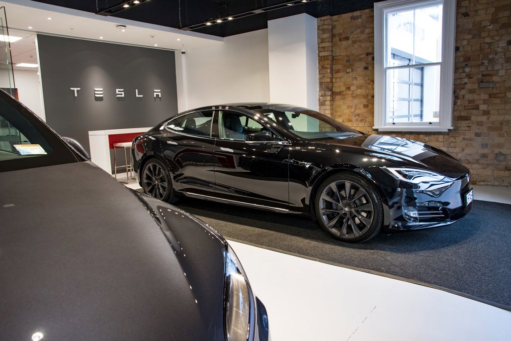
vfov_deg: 50.4
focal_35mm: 26
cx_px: 256
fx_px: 362
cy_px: 170
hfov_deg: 70.4
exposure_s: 1/60
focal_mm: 17
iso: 400
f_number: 5.6
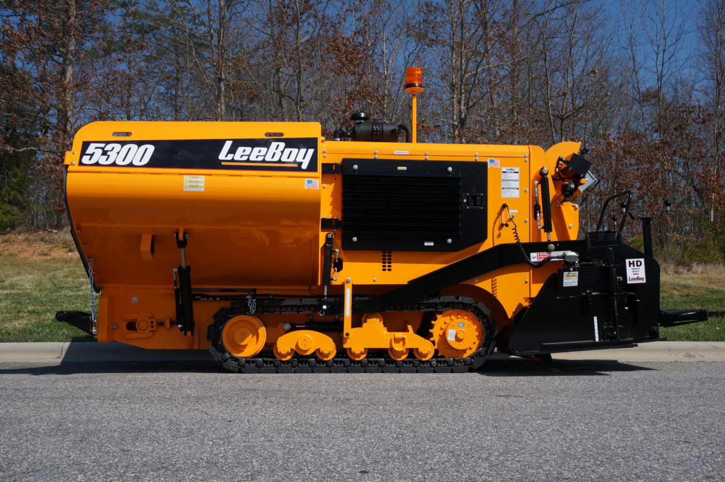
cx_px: 362
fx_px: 845
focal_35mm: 42
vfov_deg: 31.8
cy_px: 241
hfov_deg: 46.4
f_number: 8
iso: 100
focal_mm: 28
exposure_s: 1/500
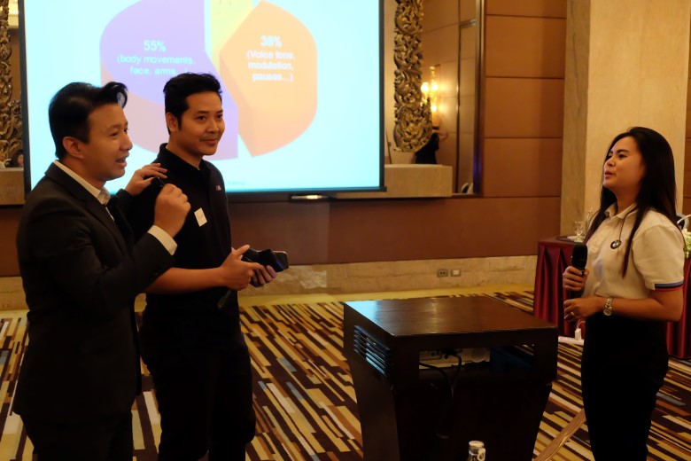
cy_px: 230
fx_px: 844
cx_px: 346
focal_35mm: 44
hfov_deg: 44.5
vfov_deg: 30.5
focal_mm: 29.5
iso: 6400
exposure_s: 1/75
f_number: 4.7
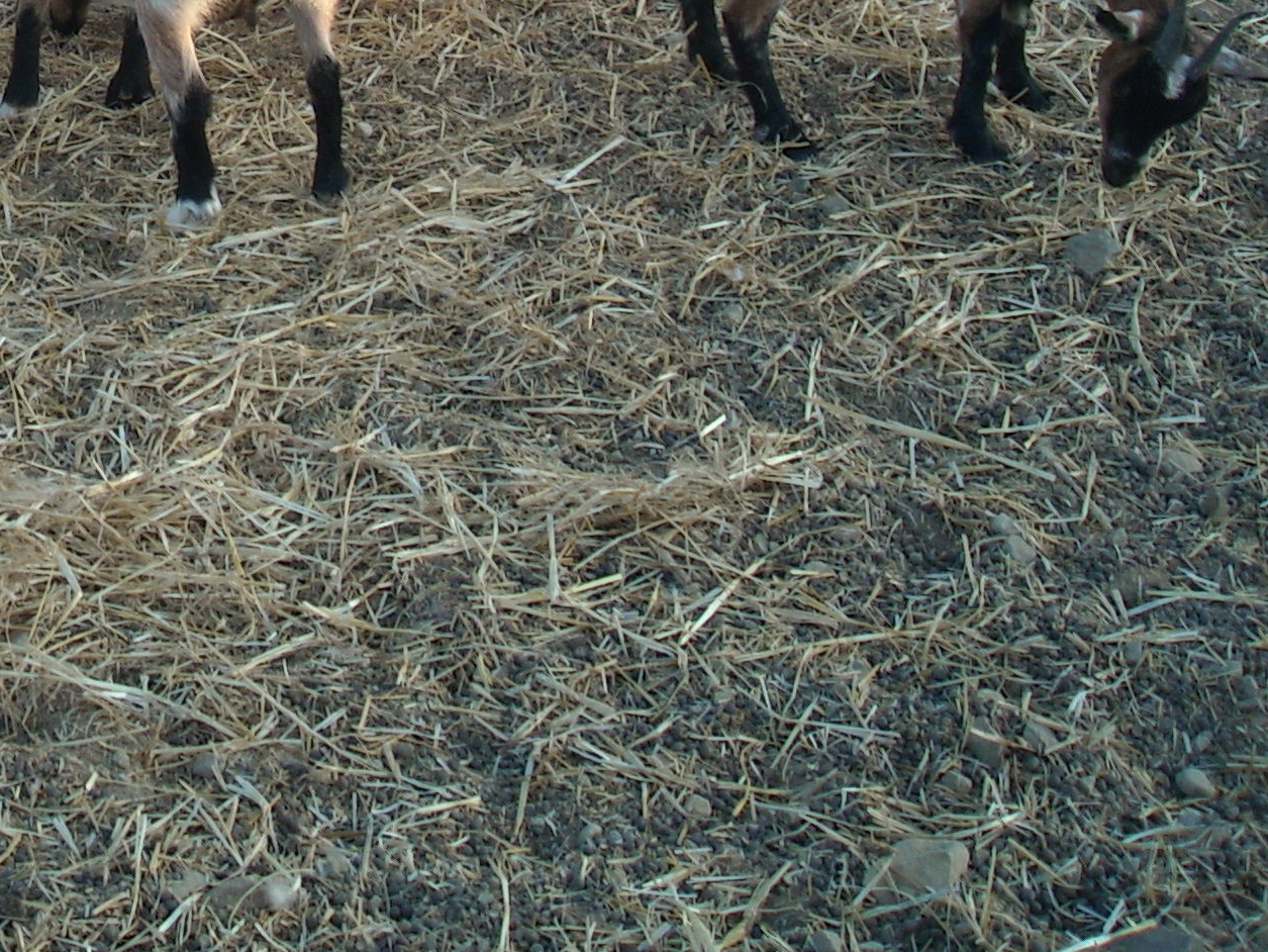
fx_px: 3334
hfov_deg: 20.4
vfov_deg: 15.6
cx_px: -190
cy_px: -235
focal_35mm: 91
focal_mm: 5.7
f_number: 2.8
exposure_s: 1/218
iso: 64
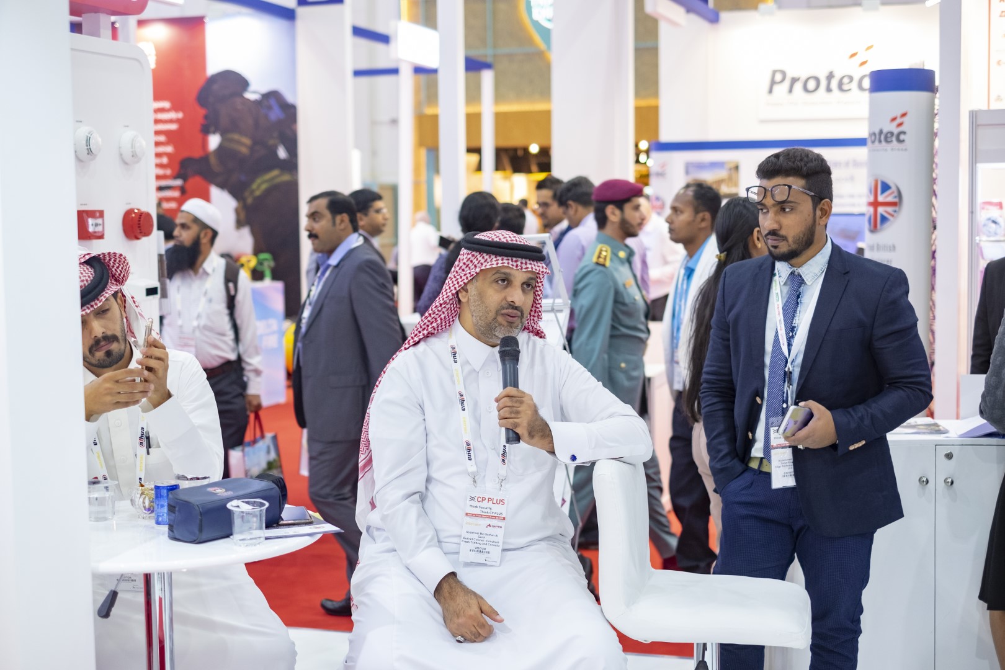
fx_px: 1479
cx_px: 502
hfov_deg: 37.5
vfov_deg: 25.5
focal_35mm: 53
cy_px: 335
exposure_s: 1/100
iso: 500
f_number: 2
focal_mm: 35
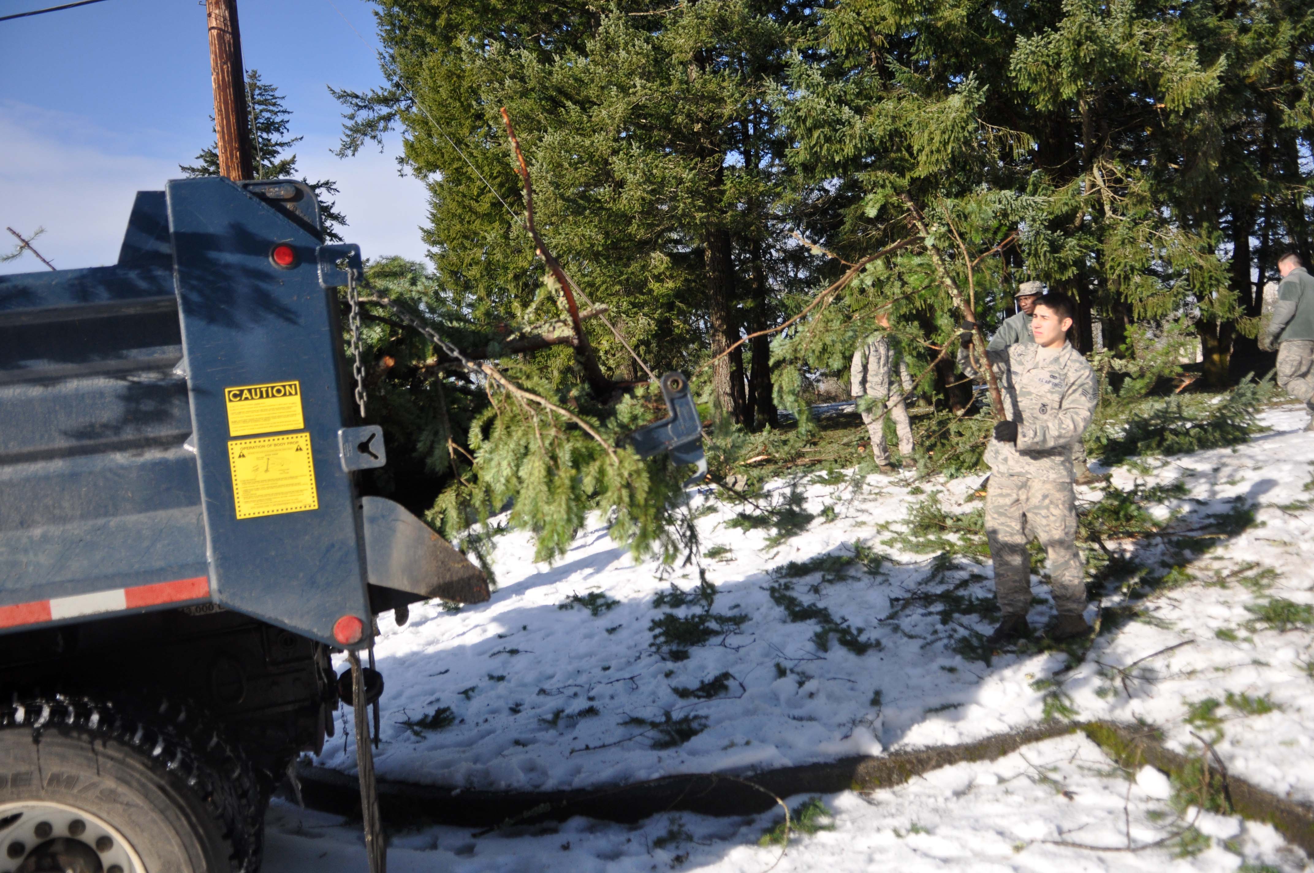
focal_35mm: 26
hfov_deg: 70.5
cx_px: 657
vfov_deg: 50.3
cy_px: 436
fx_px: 930
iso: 360
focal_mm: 17
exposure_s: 1/4000
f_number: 3.2
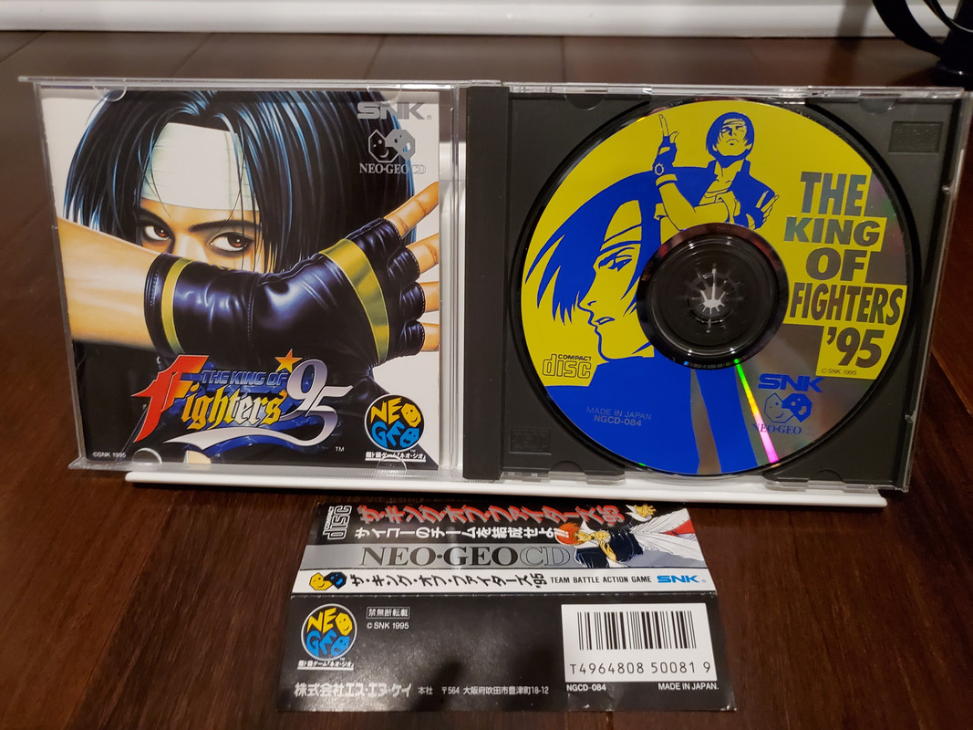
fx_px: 731
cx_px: 486
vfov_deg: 53.1
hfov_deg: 67.3
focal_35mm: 26
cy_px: 365
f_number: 1.5
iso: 500
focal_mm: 4.3
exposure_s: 1/24
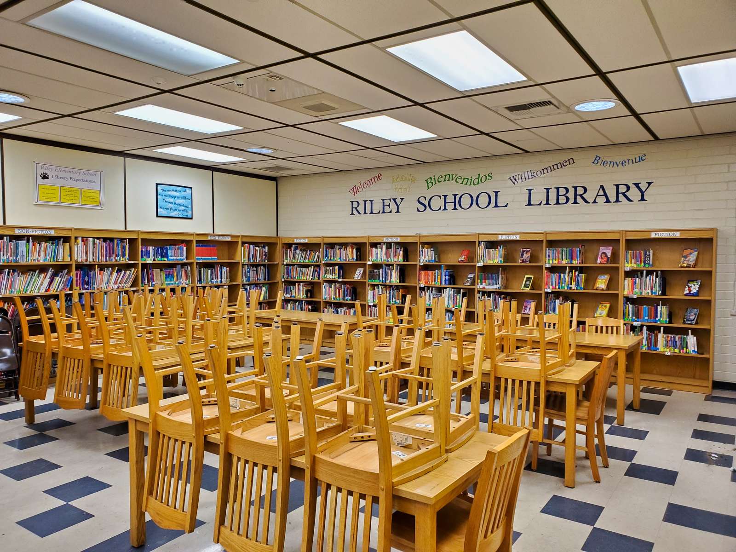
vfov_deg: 53.1
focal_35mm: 26
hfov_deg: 67.3
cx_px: 368
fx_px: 553
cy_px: 276
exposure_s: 1/59
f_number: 2.4
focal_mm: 4.3
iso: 200
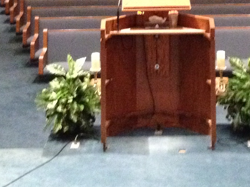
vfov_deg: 10.9
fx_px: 931
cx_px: 173
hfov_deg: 15.2
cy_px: -127
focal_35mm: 129
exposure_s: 1/15
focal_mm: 4.28
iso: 640
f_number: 2.4
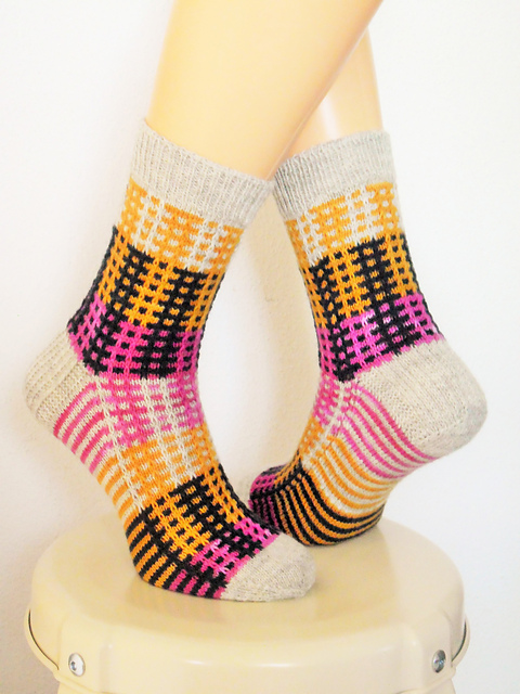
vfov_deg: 36.8
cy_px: 347
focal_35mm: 52
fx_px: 1042
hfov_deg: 28.0
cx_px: 260
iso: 400
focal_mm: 9.3
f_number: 5
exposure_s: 1/22
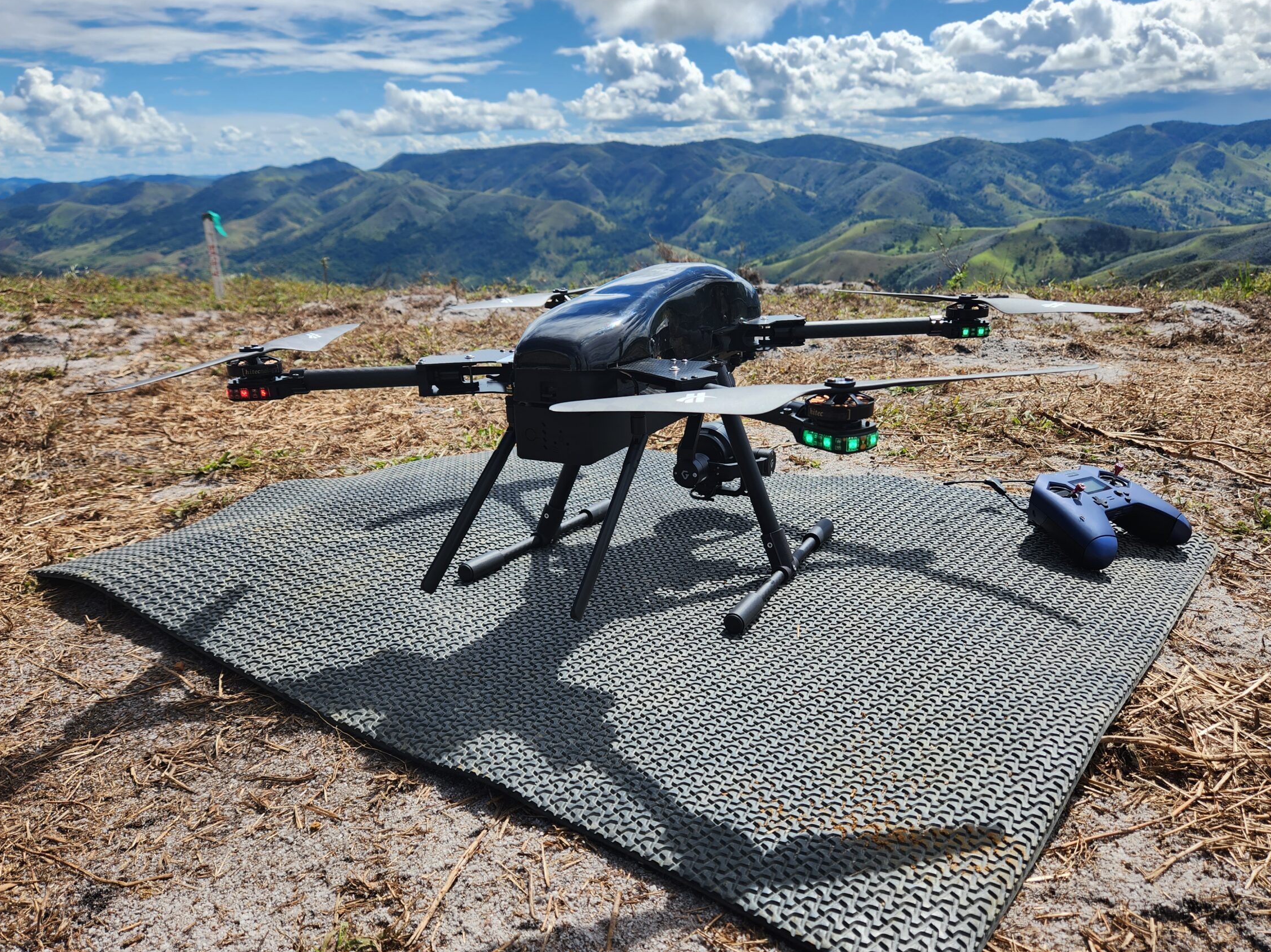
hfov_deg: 67.3
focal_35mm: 26
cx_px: 661
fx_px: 954
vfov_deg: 52.9
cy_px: 535
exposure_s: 1/2032
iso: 20
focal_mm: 5.4
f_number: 1.8
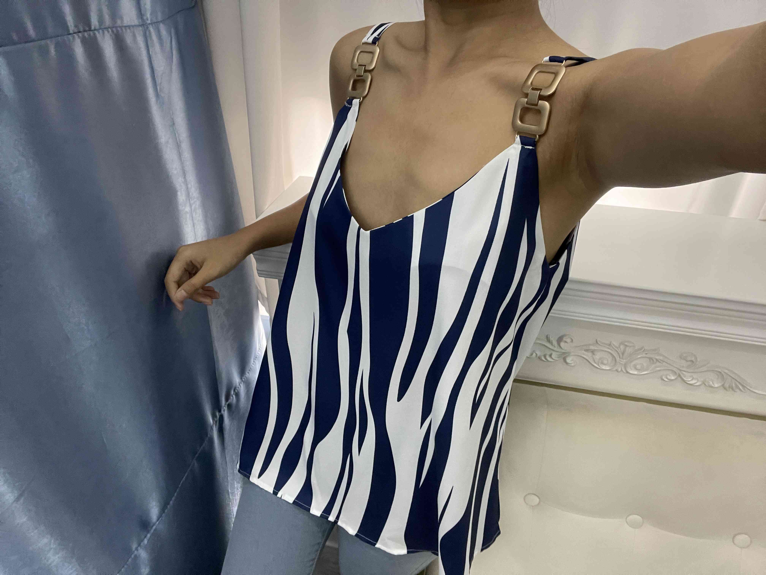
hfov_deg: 73.9
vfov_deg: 58.9
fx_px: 509
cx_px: 383
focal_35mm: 23
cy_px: 288
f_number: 2.2
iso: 320
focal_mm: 2.71
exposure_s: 1/50
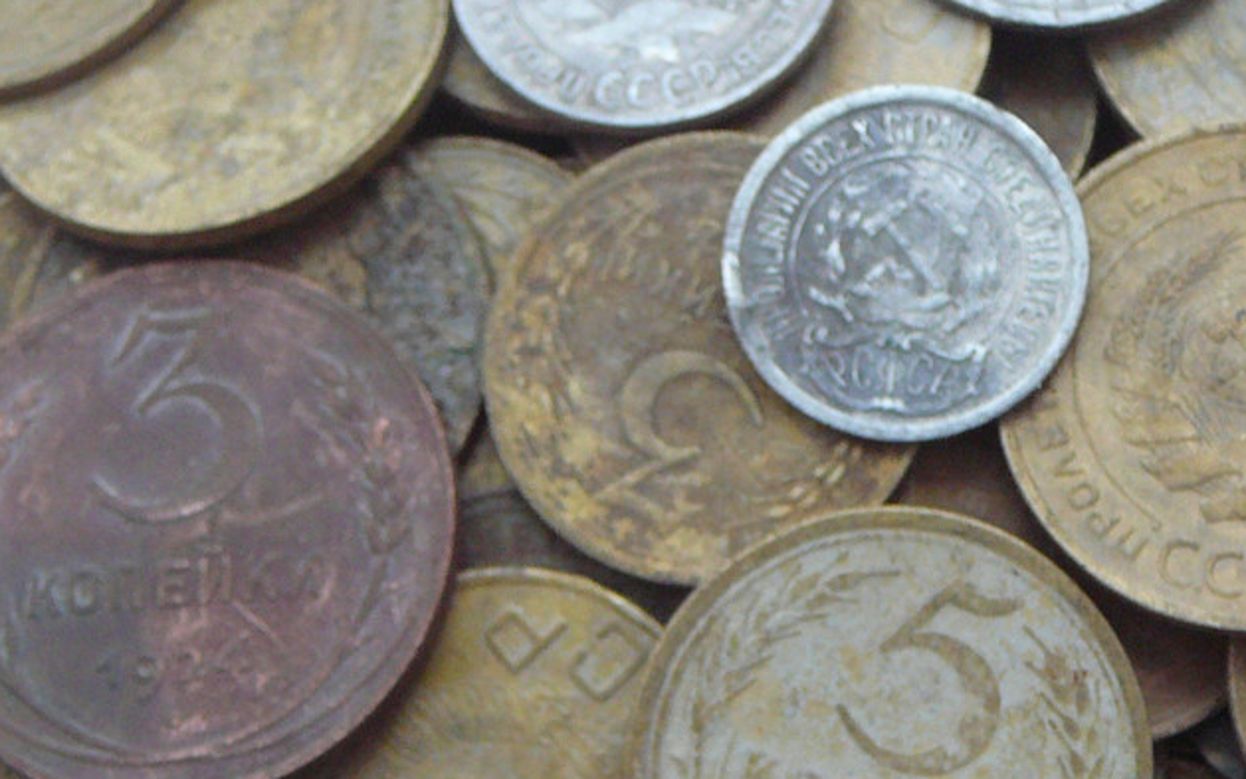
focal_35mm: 106
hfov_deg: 19.6
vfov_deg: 12.3
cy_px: 561
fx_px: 3599
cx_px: 738
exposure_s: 1/20
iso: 200
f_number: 3.5
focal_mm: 8.7
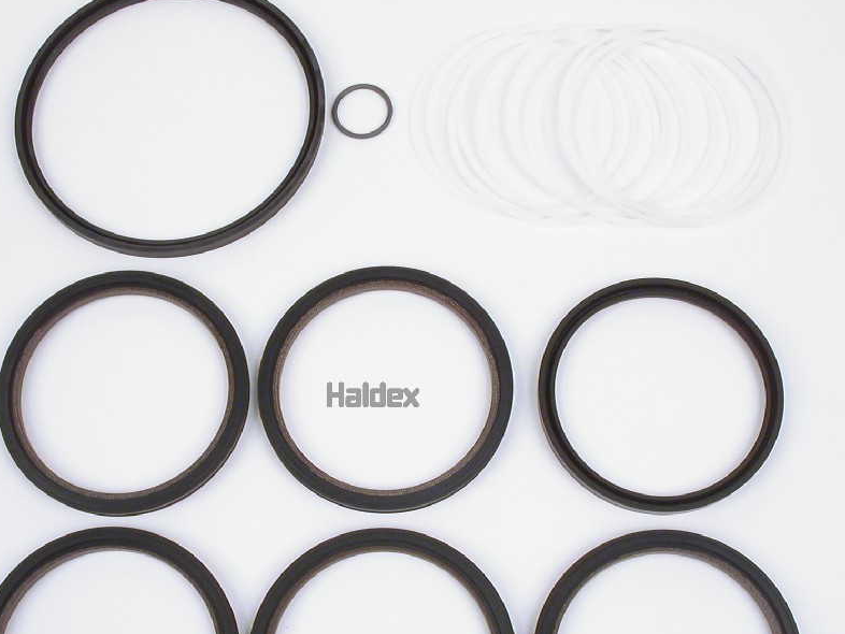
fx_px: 1416
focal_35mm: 58
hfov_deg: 33.2
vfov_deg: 25.2
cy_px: 393
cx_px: 372
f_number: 8
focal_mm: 7.8
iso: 100
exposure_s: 1.5
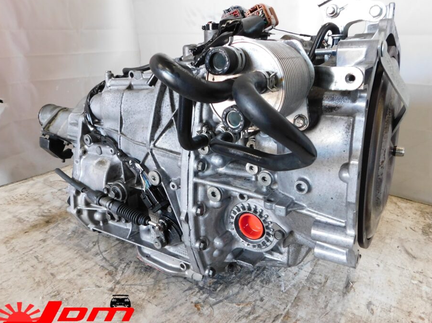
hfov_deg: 67.2
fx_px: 324
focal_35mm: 26
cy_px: 155
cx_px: 233
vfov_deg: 53.0
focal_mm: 4
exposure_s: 1/30
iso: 280
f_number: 3
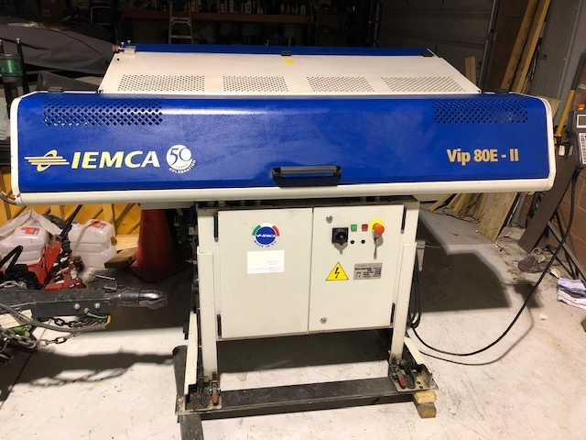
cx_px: 293
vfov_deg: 49.7
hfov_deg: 63.4
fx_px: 474
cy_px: 220
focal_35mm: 28
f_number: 1.8
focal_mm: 3.99
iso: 40
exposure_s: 1/17
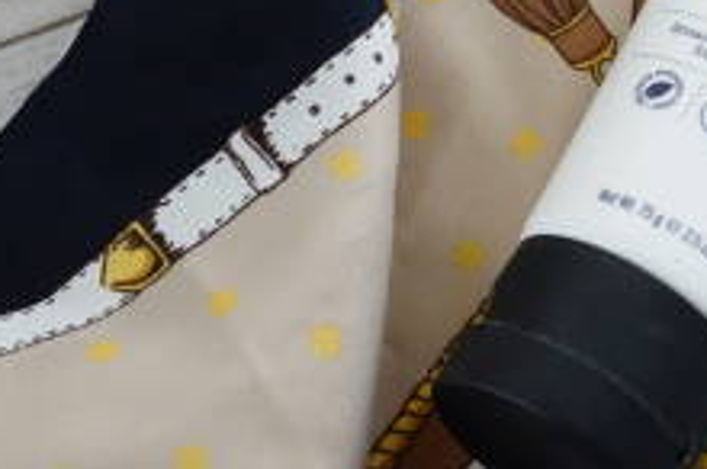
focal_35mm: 205
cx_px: 585
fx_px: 4020
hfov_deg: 10.0
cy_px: 10
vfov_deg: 6.7
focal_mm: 50
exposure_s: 1/100
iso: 4000
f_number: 5.6
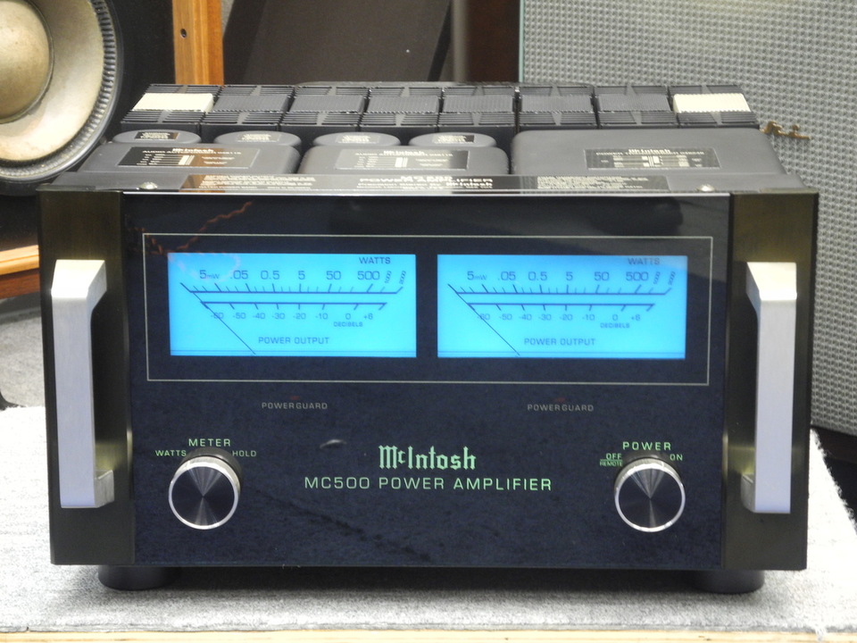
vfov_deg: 14.1
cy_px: 322
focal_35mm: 105
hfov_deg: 18.7
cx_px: 428
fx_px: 2600
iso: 400
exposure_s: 1/4.1
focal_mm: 22.5
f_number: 4.5
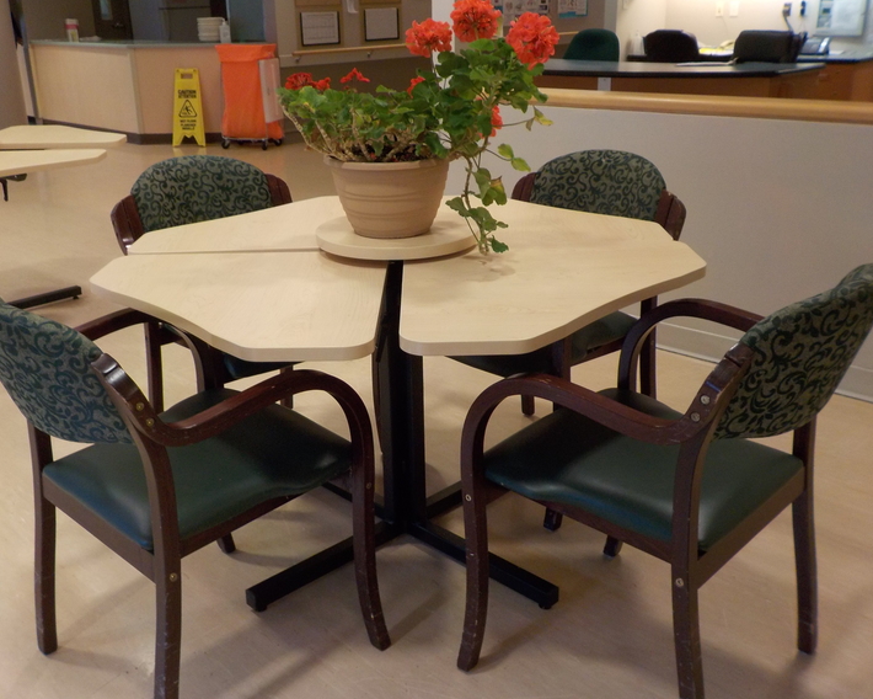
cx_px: 393
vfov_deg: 44.5
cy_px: 331
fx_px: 853
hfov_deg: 54.1
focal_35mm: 33
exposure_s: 1/30
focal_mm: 4.1
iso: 200
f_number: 3.3
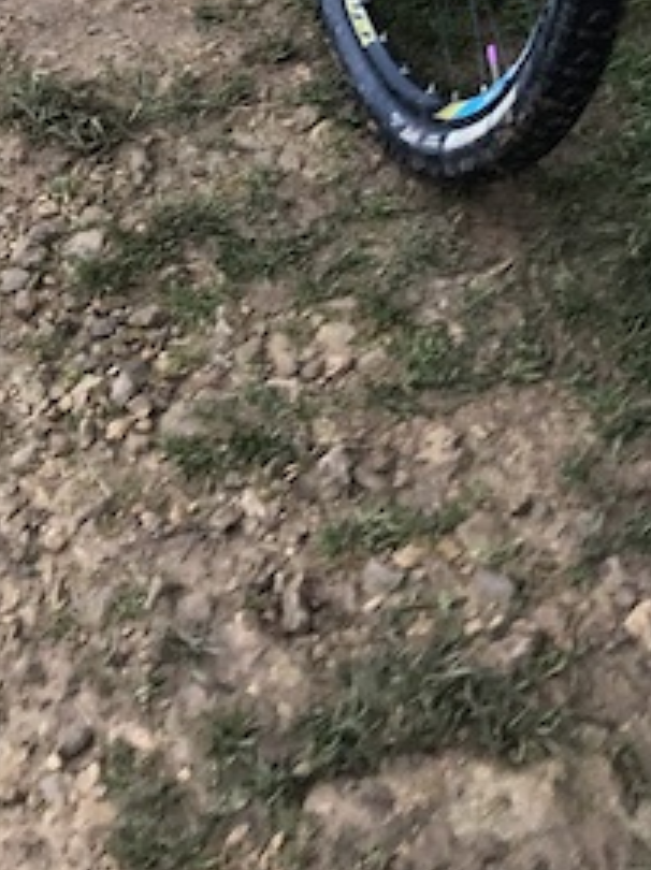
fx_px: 2085
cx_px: 335
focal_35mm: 83
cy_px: -412
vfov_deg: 20.4
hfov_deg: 17.7
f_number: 1.8
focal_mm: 4
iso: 50
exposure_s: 1/15
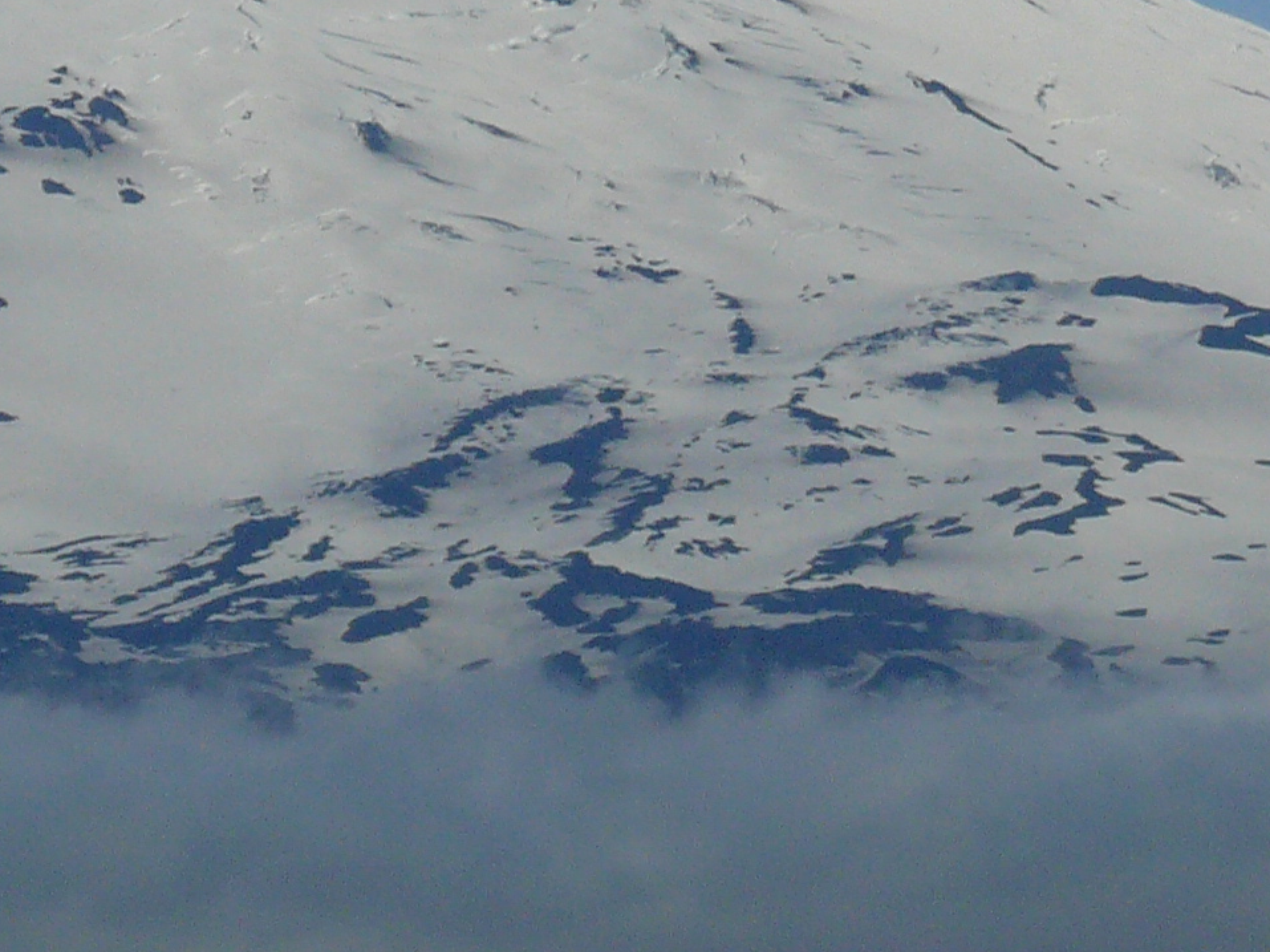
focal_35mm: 511
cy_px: -161
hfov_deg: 3.9
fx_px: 18741
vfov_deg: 2.9
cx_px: -370
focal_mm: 28.2
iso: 100
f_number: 8
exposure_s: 1/800
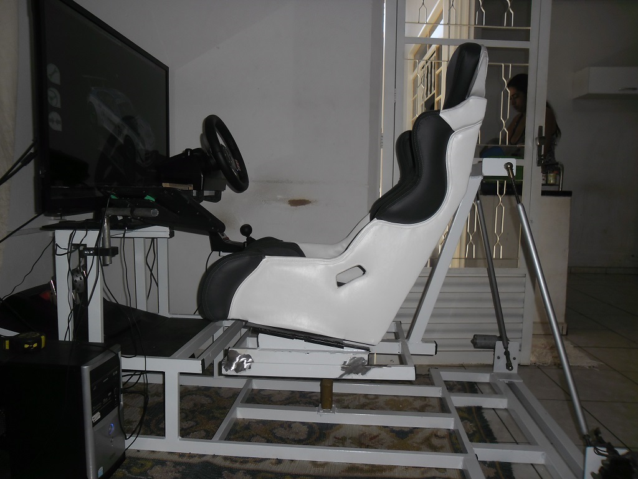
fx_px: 498
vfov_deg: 51.4
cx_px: 319
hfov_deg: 65.3
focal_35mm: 27
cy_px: 240
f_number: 3.5
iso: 80
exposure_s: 1/45
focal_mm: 4.9
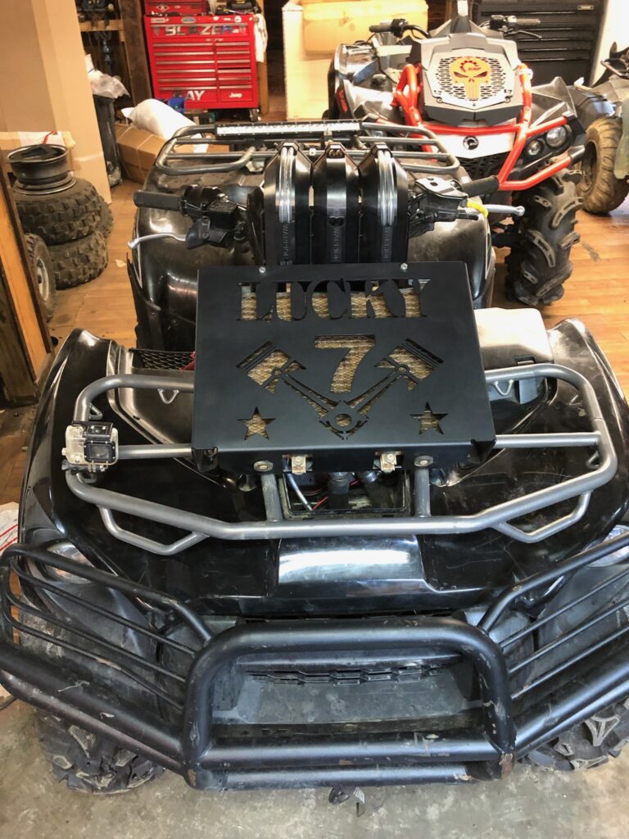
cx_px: 314
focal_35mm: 28
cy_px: 420
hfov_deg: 49.7
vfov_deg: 63.4
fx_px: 678
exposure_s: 1/5
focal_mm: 3.99
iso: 100
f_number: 1.8
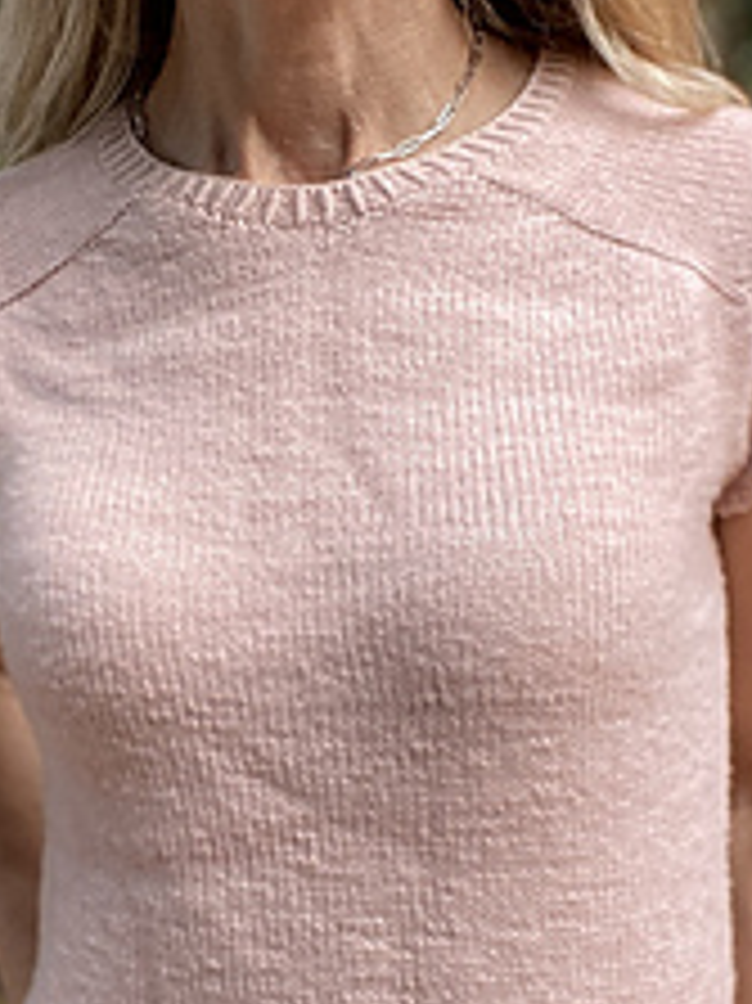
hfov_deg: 17.1
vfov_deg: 22.7
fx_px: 2493
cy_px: 405
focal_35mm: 86
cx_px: 275
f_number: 2.2
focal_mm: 2.71
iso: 64
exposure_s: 1/122
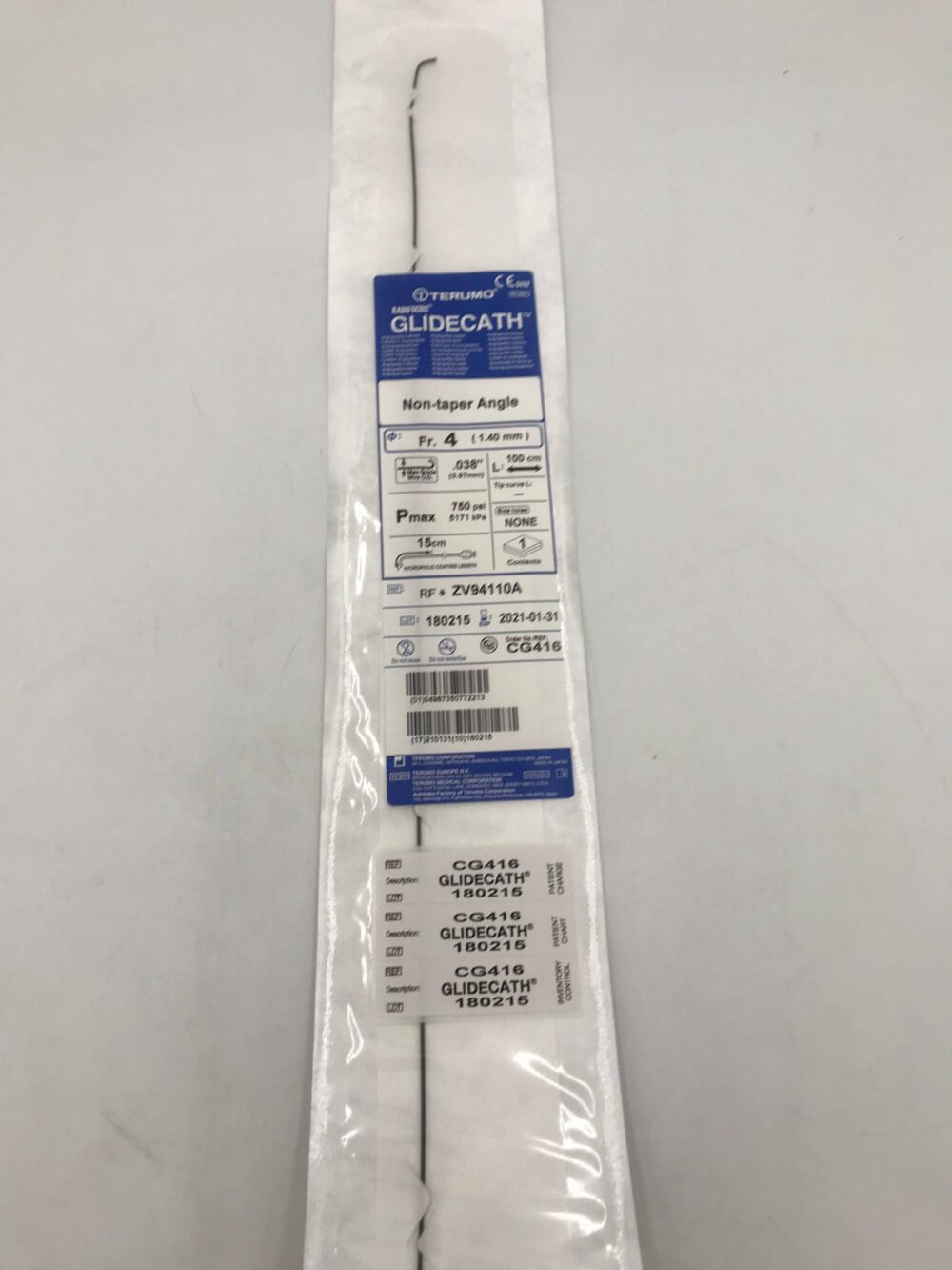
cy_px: 635
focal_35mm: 28
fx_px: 1027
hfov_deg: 49.8
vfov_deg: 63.4
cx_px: 476
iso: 25
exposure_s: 1/60
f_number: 1.8
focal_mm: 3.99
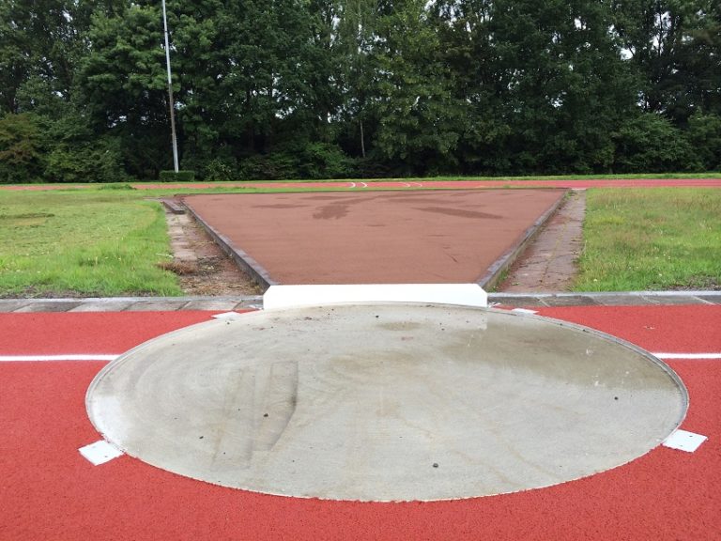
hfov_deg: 60.0
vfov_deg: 46.8
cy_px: 270
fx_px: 625
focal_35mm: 30
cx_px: 360
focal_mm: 4.12
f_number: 2.2
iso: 32
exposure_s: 1/451
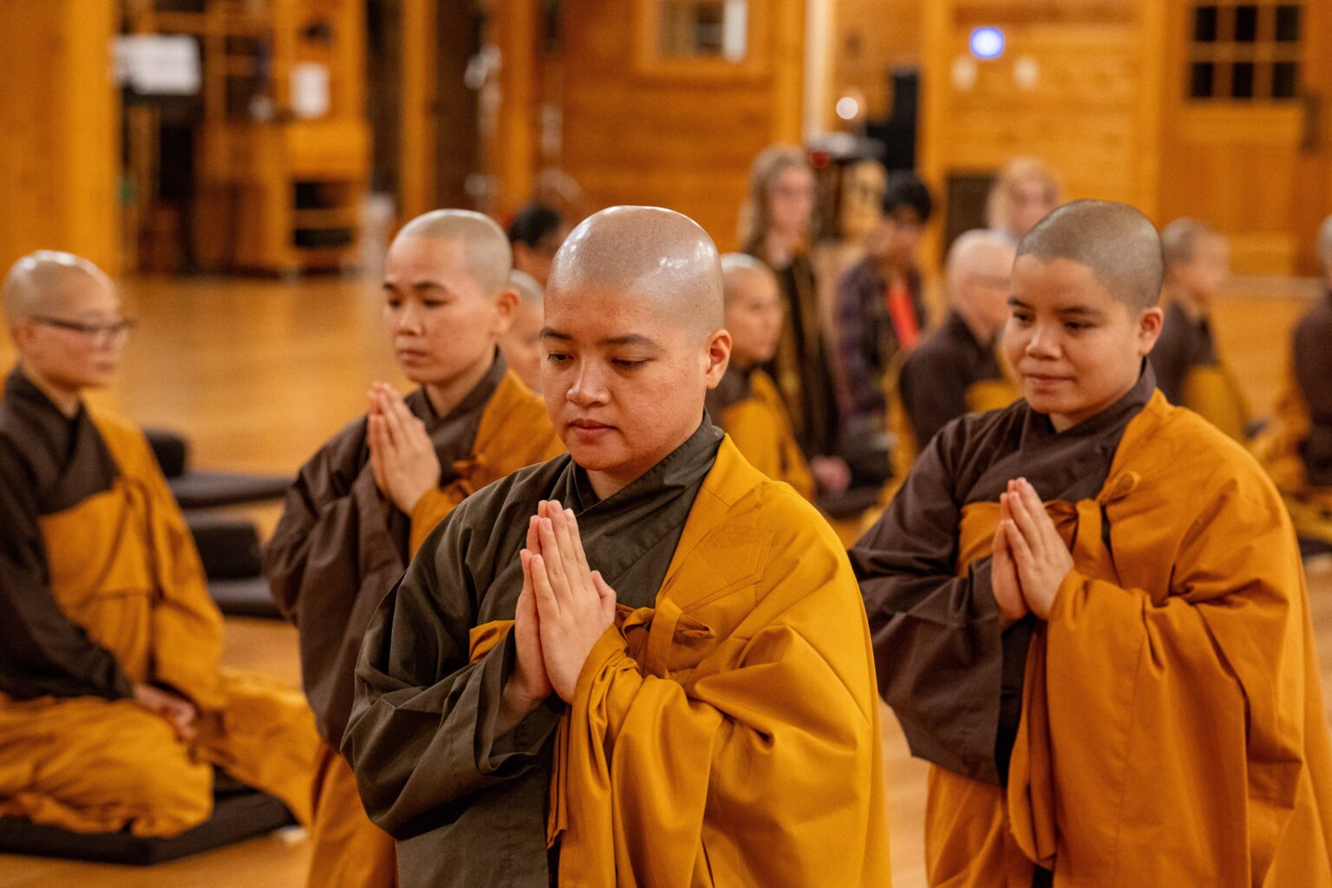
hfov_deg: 16.5
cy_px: 444
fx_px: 4588
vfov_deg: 11.1
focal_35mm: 124
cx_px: 666
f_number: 5
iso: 3200
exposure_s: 1/20
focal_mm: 124
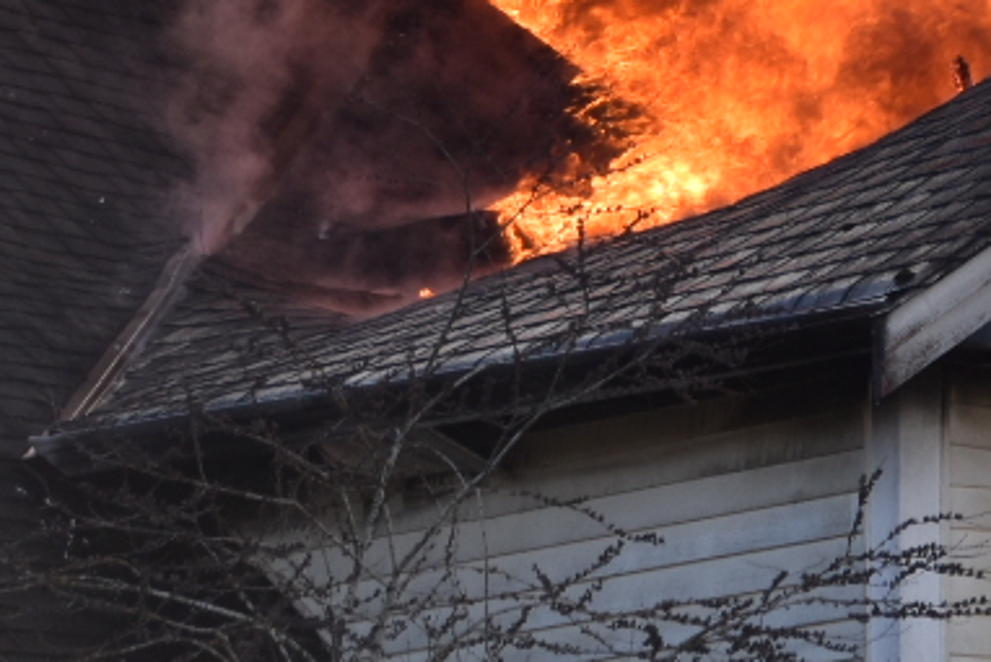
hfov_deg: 4.3
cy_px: -343
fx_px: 13138
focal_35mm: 477
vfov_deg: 2.9
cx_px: 794
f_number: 8
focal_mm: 75
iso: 200
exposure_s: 1/250
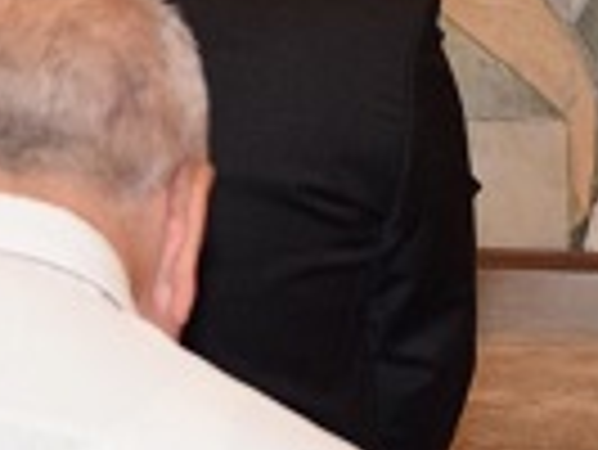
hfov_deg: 5.4
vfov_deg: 4.0
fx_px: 6311
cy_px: -436
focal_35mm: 365
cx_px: -81
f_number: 5.6
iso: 1600
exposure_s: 1/60
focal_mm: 48
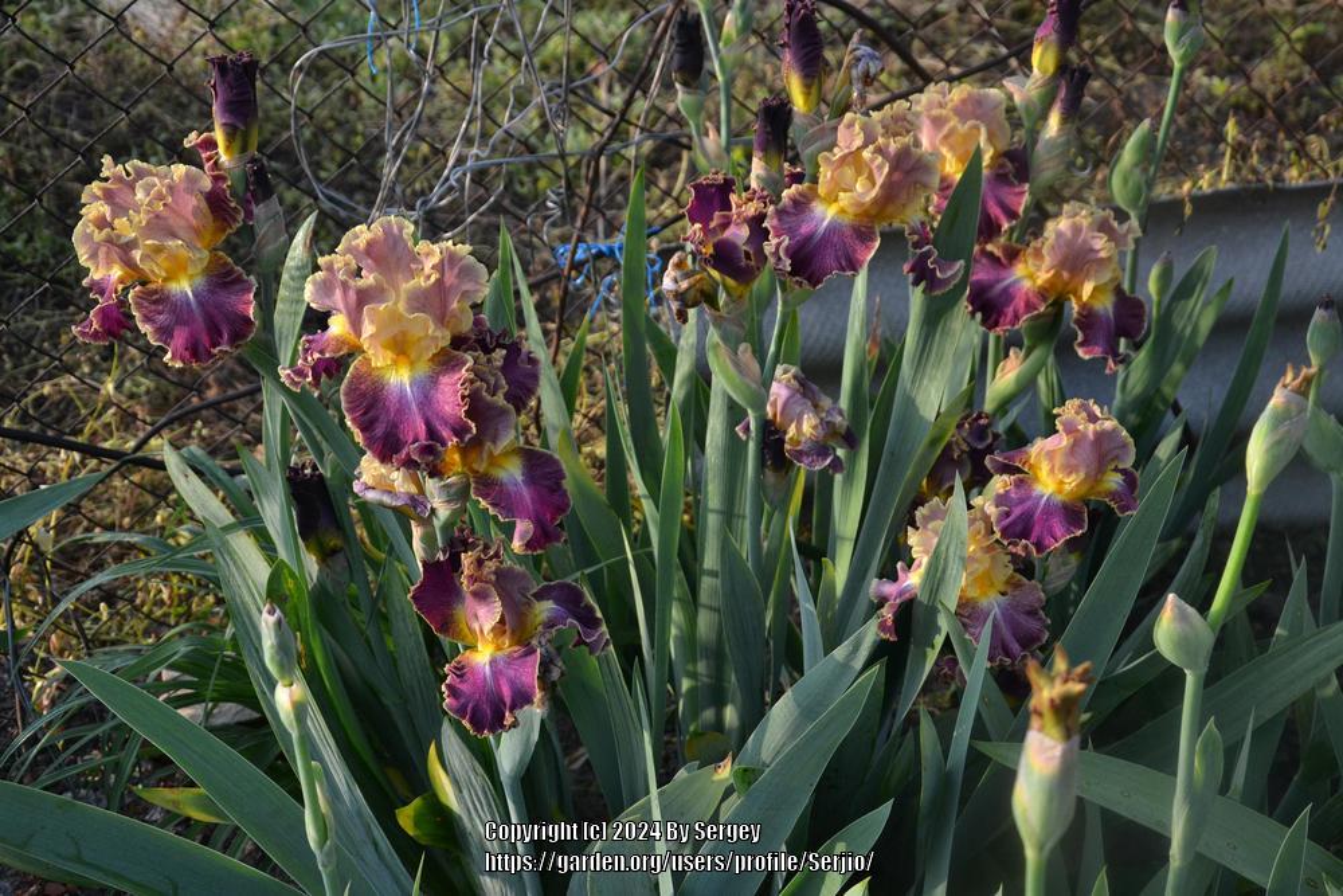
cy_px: 448
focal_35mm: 52
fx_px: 1959
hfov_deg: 37.8
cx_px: 672
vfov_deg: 25.8
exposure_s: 1/500
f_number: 4.5
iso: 400
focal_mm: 35
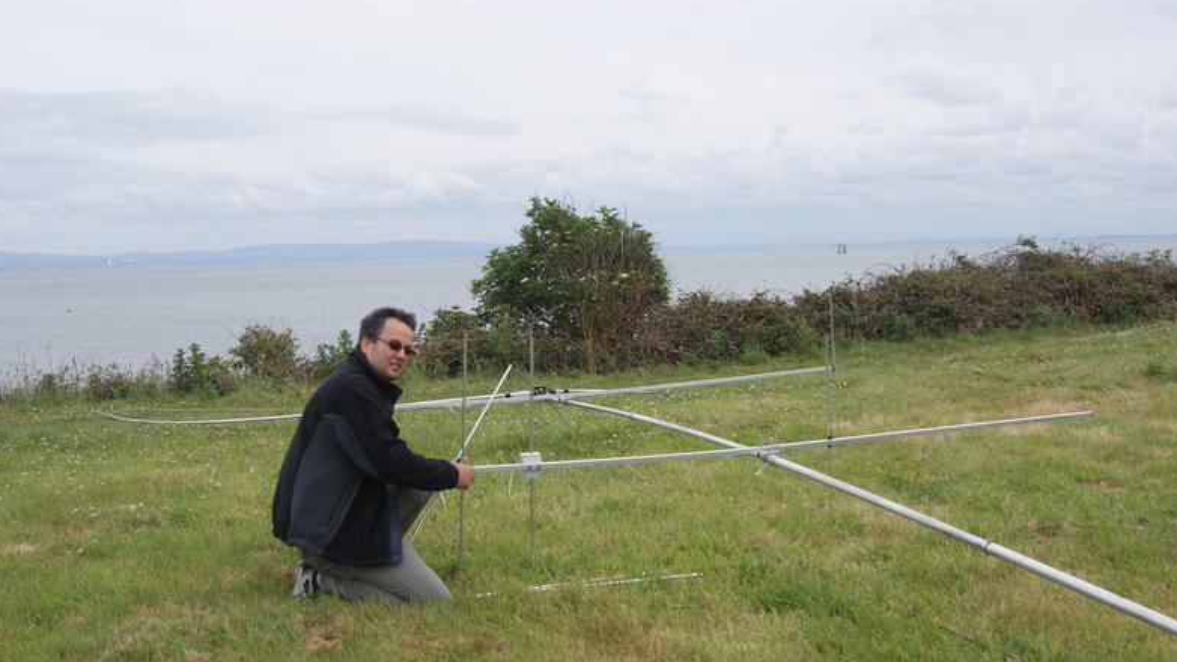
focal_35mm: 45
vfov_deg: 26.5
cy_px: 369
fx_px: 1405
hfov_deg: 45.5
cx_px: 594
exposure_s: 1/250
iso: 100
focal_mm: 28
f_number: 6.3
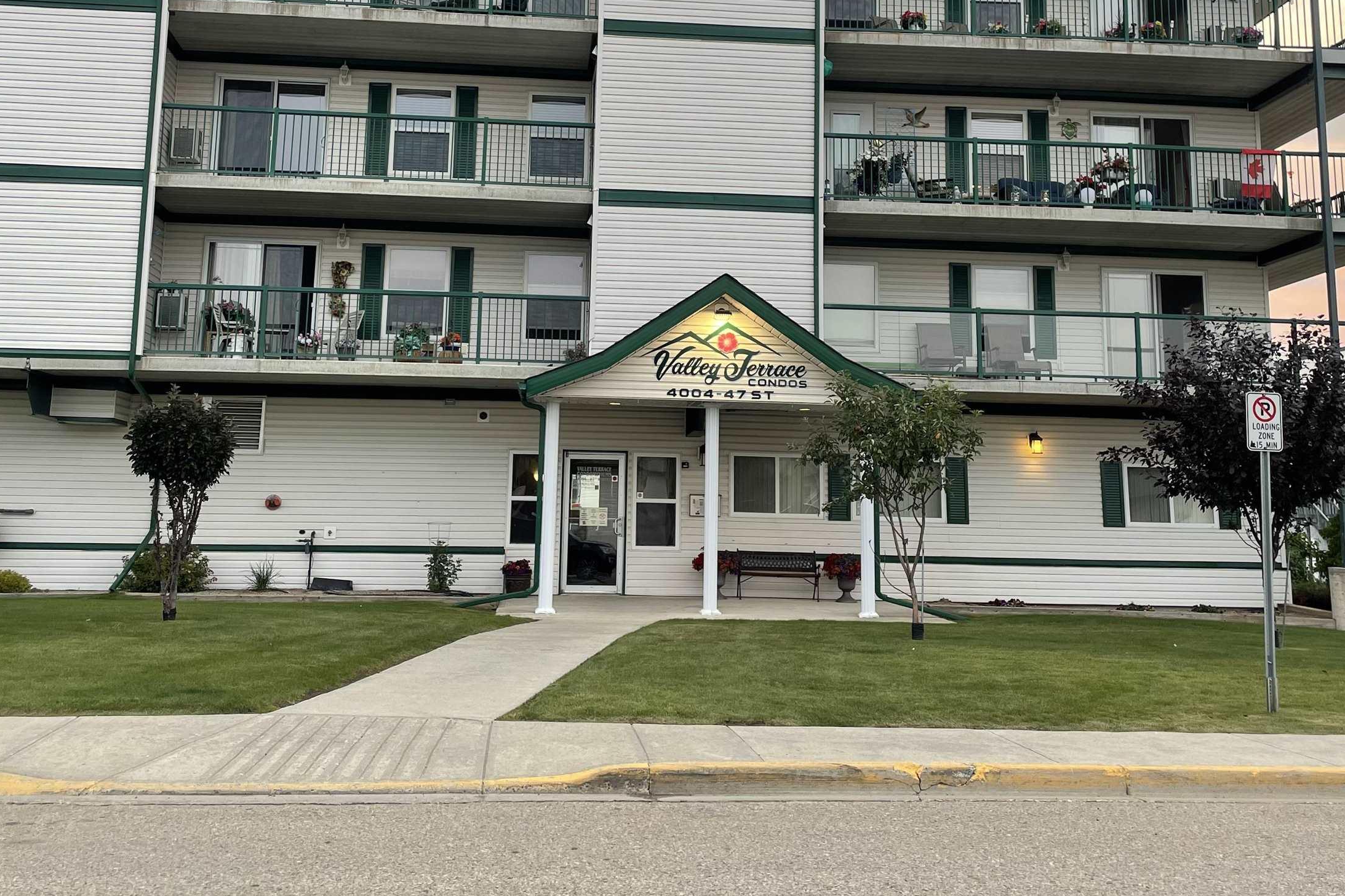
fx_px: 1420
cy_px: 280
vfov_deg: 34.6
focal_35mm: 38
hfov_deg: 50.7
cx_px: 666
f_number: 1.6
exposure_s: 1/200
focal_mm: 4.2
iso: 32
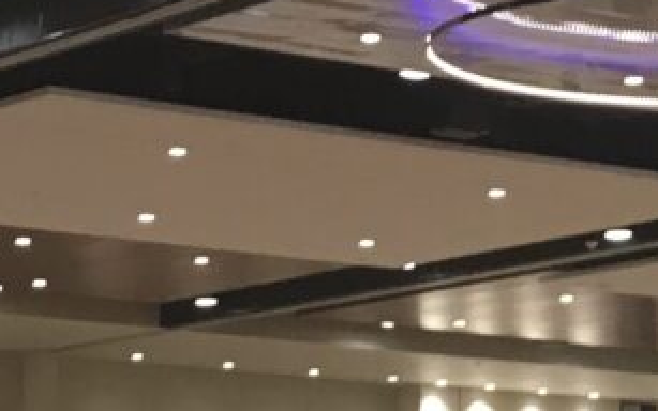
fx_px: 3444
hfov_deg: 10.9
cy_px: 105
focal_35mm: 192
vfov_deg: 6.8
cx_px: 549
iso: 64
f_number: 2.2
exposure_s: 1/30
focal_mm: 4.15
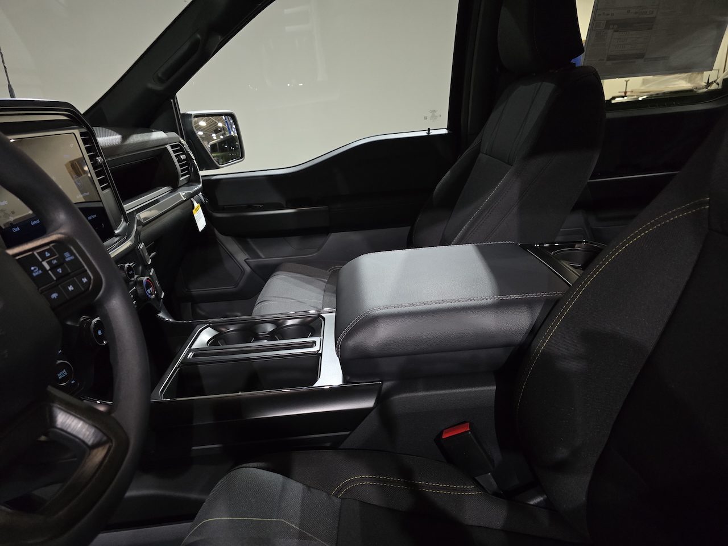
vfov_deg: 58.9
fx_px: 484
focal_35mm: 23
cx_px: 364
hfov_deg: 73.9
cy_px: 273
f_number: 1.7
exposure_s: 1/120
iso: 640
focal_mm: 6.3
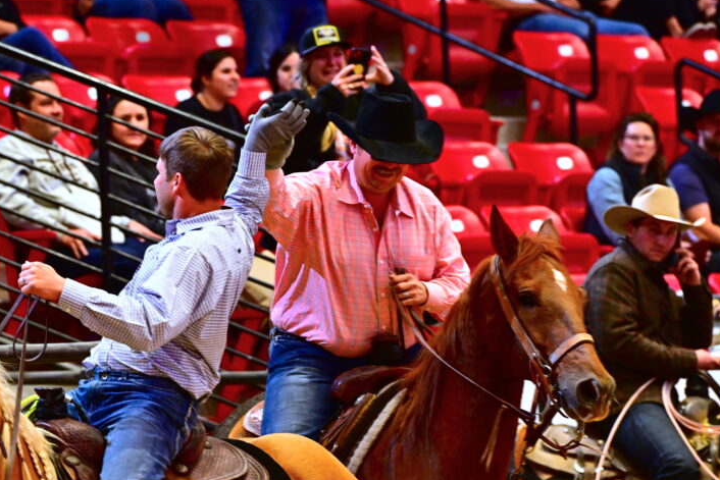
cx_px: 225
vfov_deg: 4.7
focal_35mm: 290
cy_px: 259
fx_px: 5801
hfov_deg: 7.1
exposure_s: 1/200
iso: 2500
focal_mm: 200
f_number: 5.6
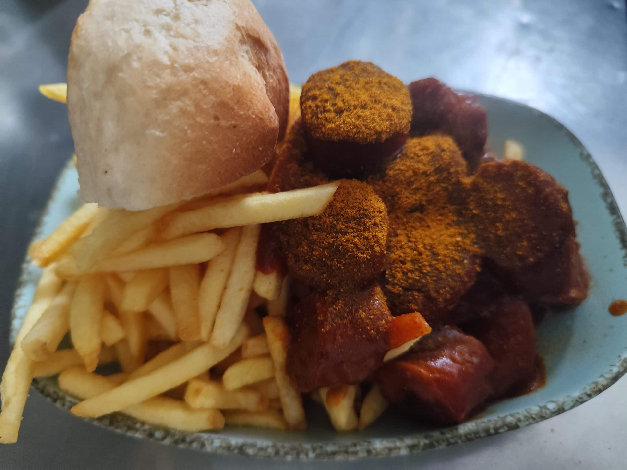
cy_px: 235
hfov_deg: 73.9
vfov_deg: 58.9
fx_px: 417
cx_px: 314
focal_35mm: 23
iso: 320
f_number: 1.65
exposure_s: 1/50
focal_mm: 6.14
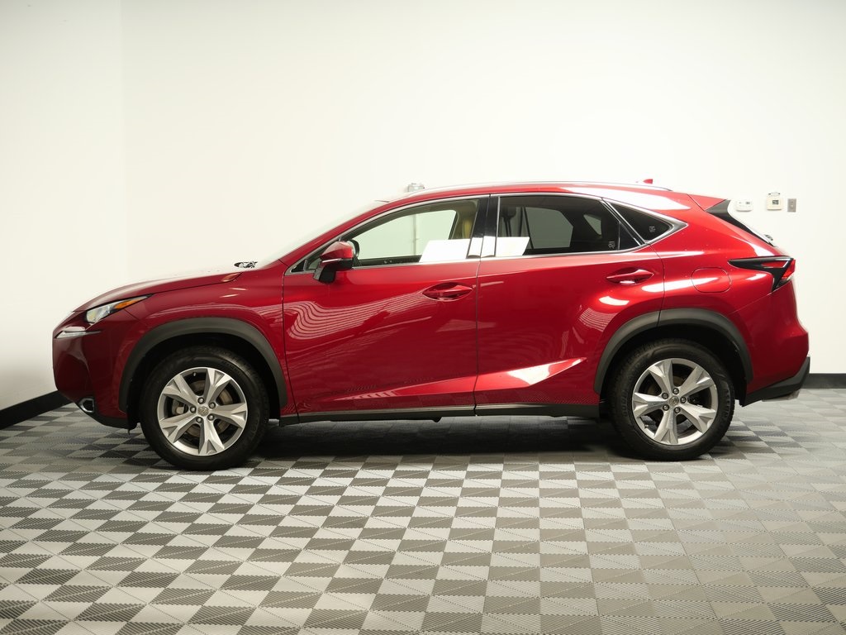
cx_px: 423
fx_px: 1124
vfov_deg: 31.5
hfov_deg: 41.2
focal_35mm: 46
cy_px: 318
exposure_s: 1/250
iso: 250
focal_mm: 23
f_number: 5
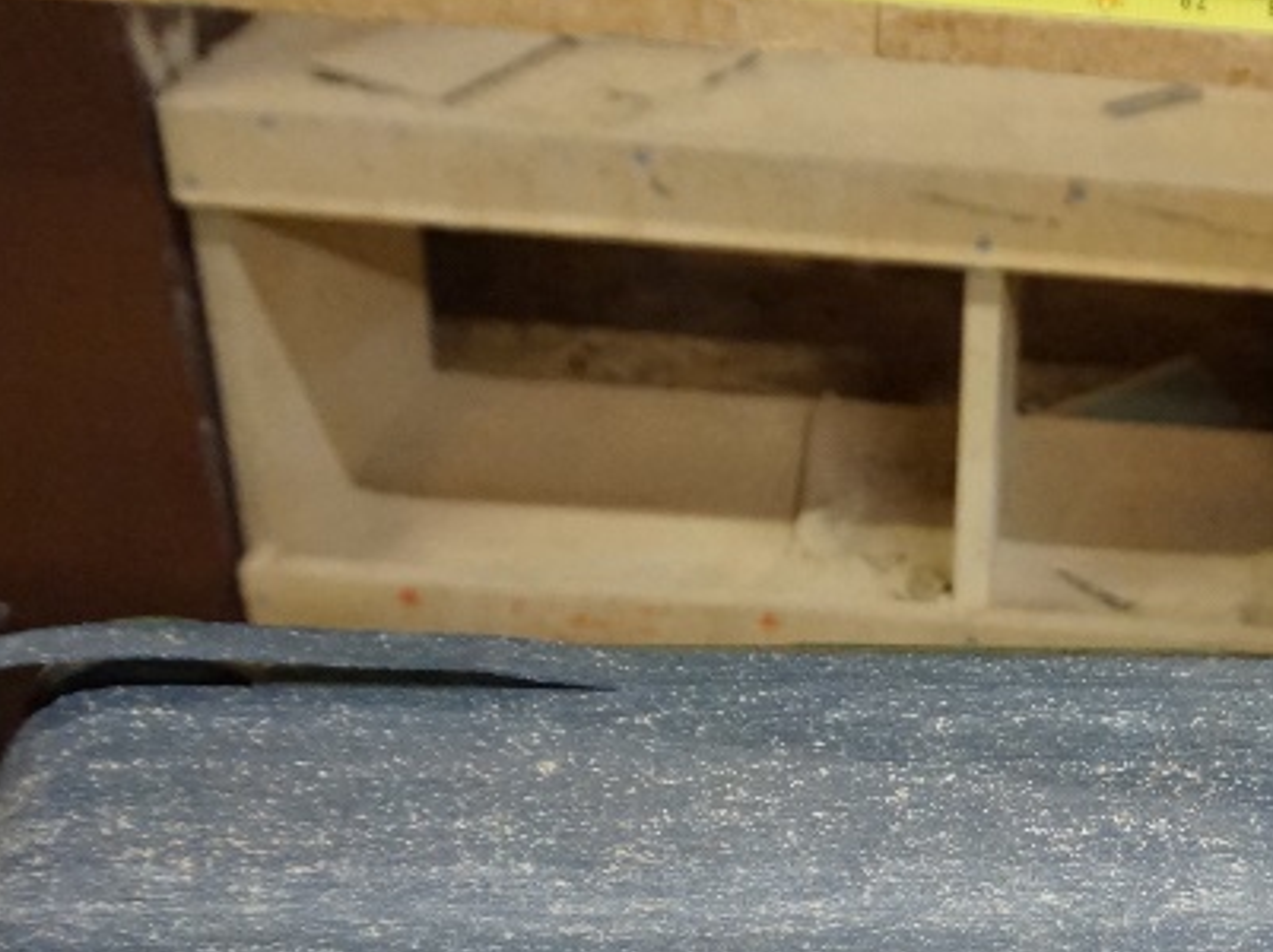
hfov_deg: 31.2
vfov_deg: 24.0
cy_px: 881
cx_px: 1149
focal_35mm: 59
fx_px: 2168
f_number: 3.5
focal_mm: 16
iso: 3200
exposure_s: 1/50
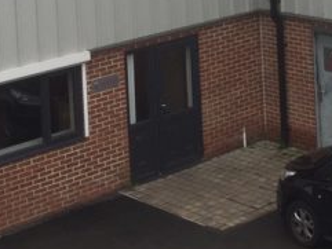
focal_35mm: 123
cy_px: -172
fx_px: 1180
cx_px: 336
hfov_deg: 15.7
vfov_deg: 11.4
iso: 32
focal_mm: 4.15
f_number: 2.2
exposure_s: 1/520
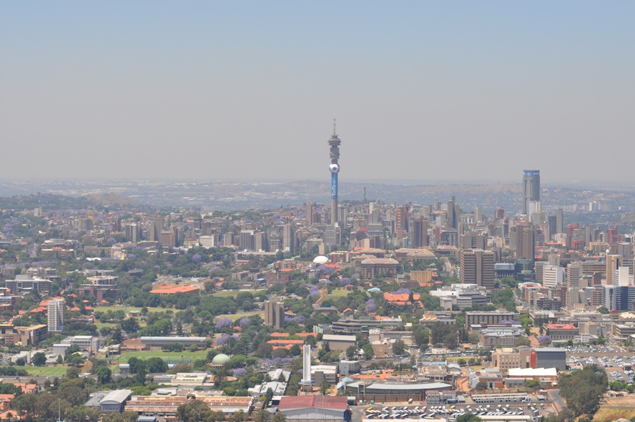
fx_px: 1850
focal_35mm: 105
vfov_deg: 13.0
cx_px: 318
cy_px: 211
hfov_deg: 19.5
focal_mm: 70
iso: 200
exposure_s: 1/320
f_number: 9
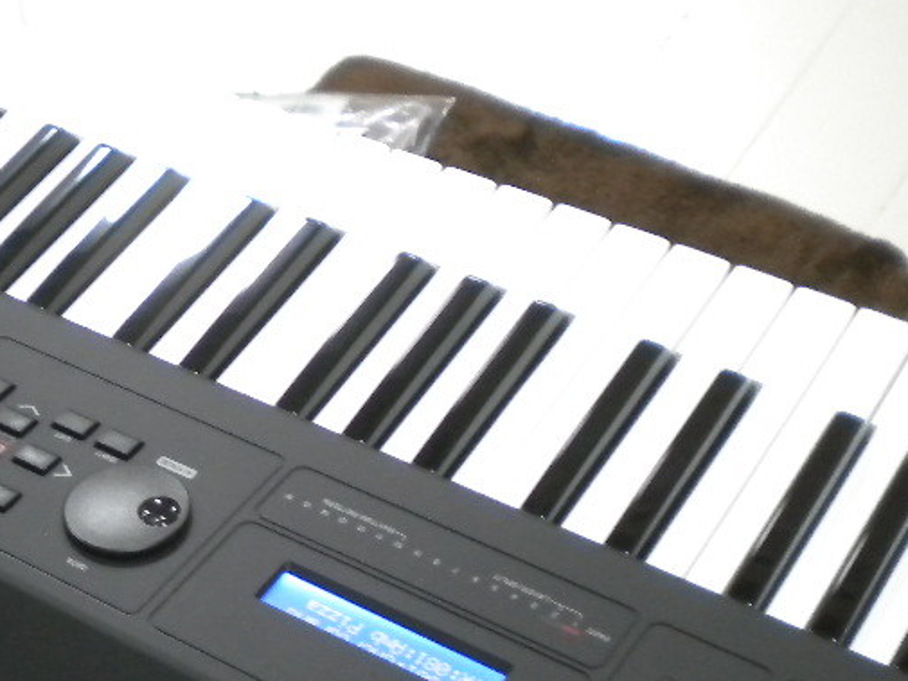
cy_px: 521
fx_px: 1863
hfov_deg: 26.7
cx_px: 138
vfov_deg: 20.5
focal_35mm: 71
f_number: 3.1
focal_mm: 6.3
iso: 400
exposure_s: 1/17.2
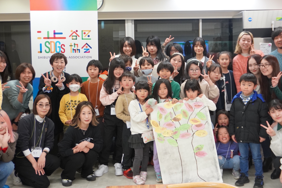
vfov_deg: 29.2
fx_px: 360
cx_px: 162
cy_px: 78
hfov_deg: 42.6
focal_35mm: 46
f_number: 4
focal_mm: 22
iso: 1250
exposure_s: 1/160
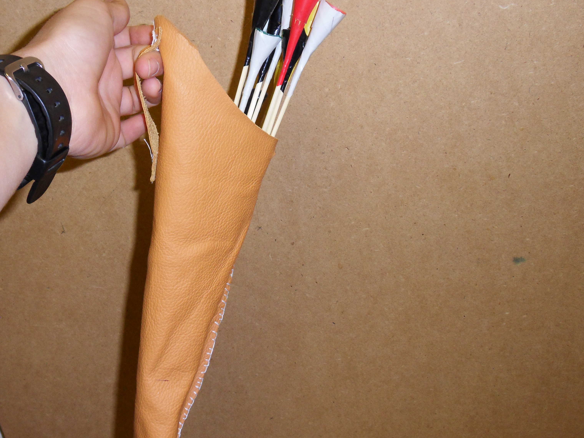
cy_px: 219
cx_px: 255
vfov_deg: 27.0
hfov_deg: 35.5
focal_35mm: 54
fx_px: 911
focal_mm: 7.9
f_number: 4.2
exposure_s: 1/45
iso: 200
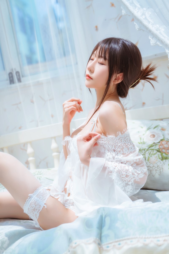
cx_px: 84
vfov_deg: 37.5
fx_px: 373
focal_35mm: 53
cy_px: 127
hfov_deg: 25.5
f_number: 2.8
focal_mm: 53
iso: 100
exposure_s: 1/1000
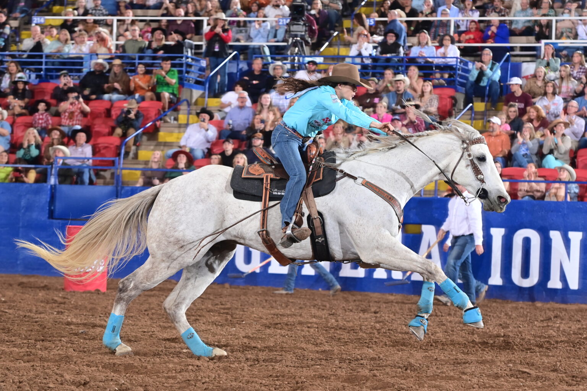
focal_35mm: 126
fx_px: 2053
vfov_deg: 10.9
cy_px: 196
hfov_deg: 16.3
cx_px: 294
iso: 1250
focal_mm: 105
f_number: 5
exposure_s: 1/250
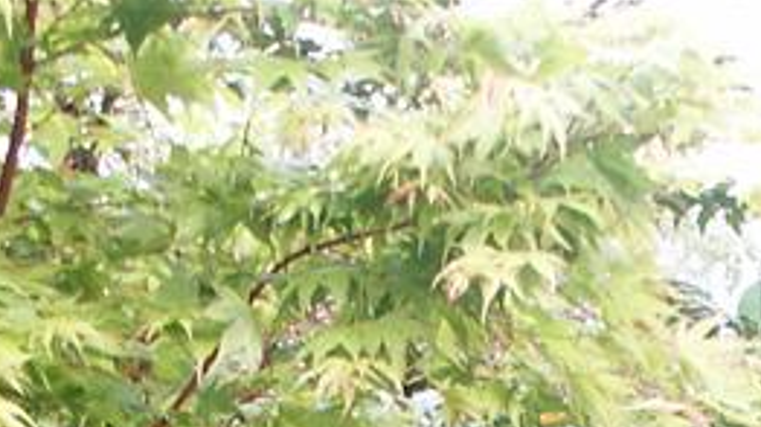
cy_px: 1563
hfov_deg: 8.4
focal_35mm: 256
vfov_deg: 4.4
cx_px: 741
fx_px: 5163
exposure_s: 1/125
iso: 100
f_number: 4
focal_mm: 14.66
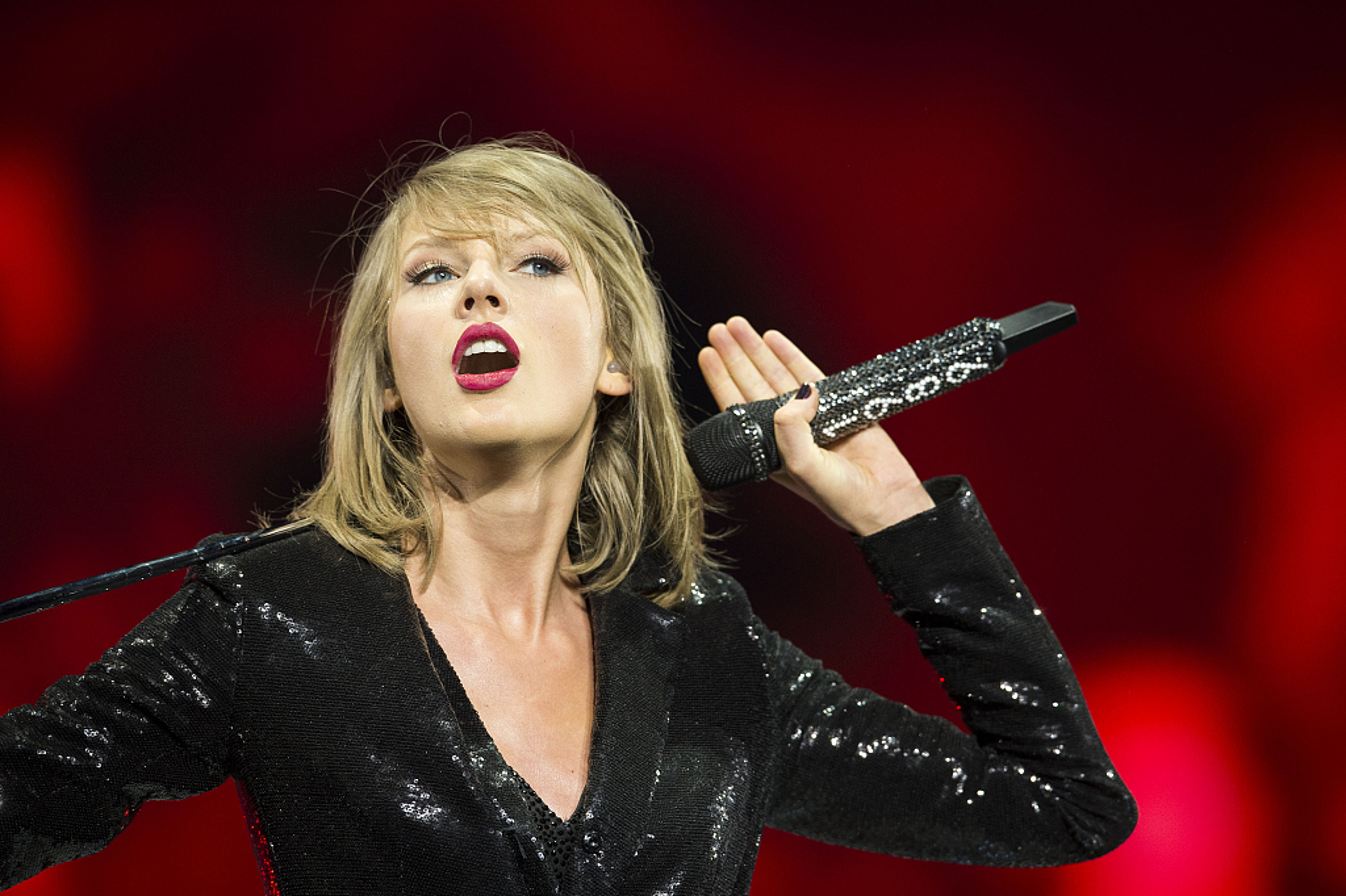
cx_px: 673
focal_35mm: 400
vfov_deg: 3.4
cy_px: 448
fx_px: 14950
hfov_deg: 5.2
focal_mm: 400
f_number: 4
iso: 1600
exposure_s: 1/640
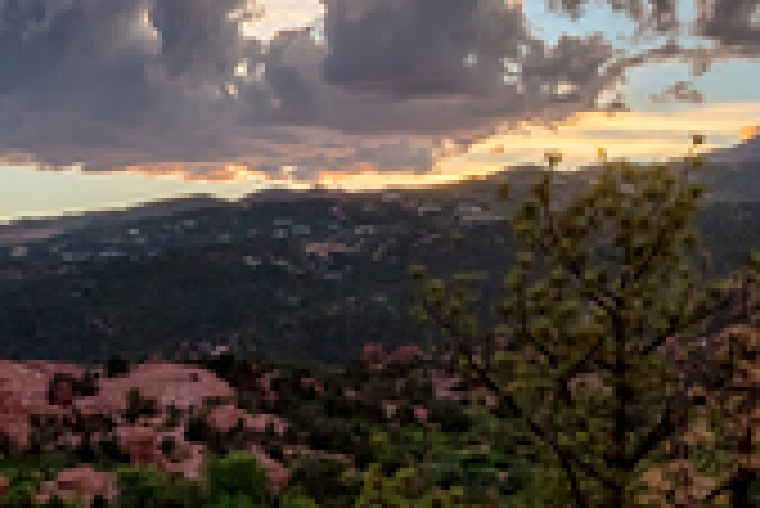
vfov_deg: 14.6
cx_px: 40
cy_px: 967
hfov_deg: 24.4
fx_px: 1690
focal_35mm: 80
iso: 400
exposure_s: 1/15
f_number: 16
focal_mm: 15
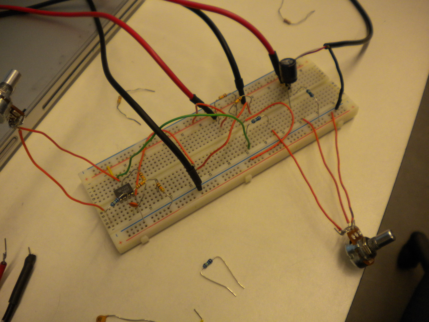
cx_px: 214
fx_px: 434
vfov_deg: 40.7
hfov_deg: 52.6
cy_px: 161
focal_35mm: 35
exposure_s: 1/65.8
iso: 286
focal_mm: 6.3
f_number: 3.1
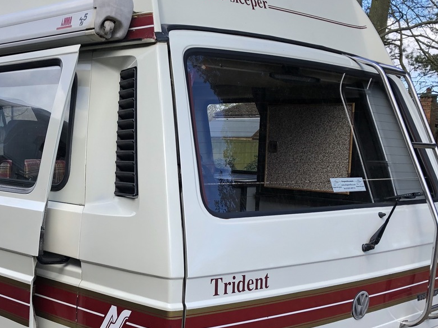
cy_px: 221
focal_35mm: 54
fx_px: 683
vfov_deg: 26.8
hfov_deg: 35.2
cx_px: 147
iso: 20
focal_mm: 3.99
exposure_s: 1/558
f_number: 1.8
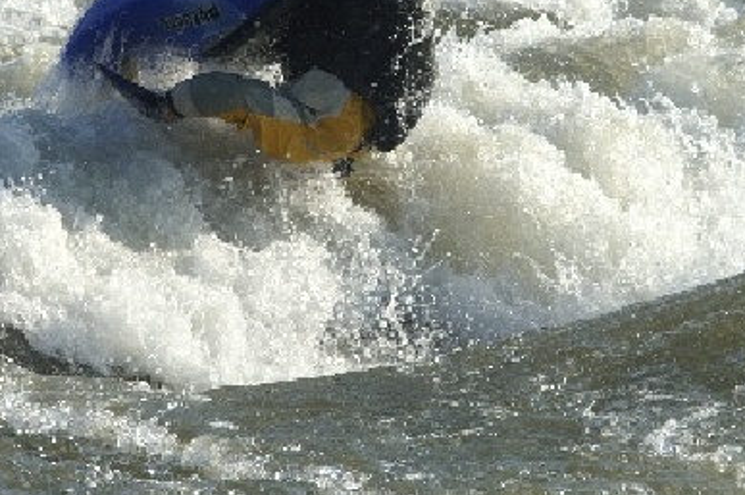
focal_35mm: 272
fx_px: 5622
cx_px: 397
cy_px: 108
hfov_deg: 7.6
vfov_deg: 5.0
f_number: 8
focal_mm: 110
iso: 200
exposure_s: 1/800
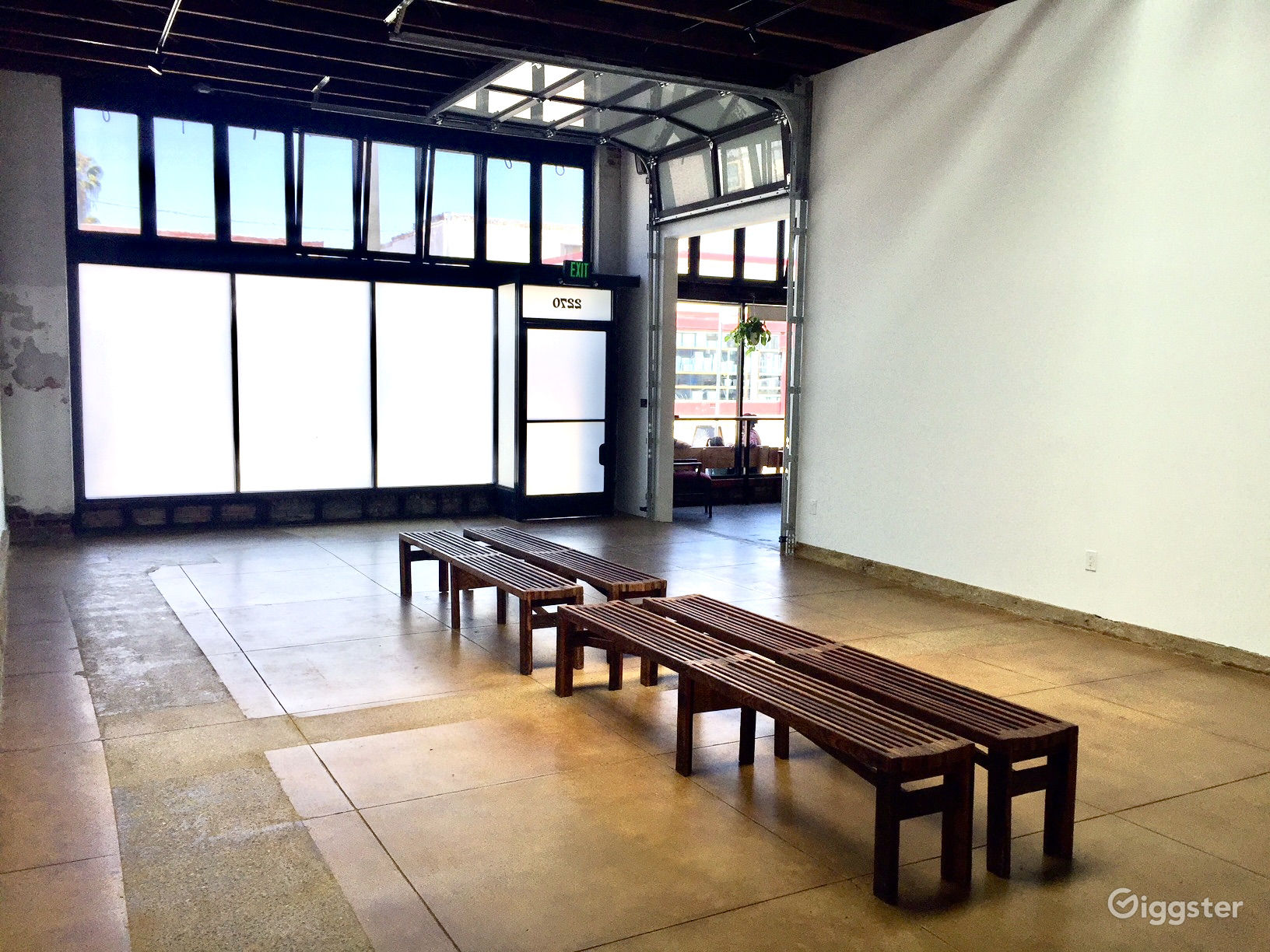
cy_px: 476
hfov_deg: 61.7
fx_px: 1064
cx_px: 635
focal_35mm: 29
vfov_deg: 48.2
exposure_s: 1/476
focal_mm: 4.15
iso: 32
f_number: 2.2
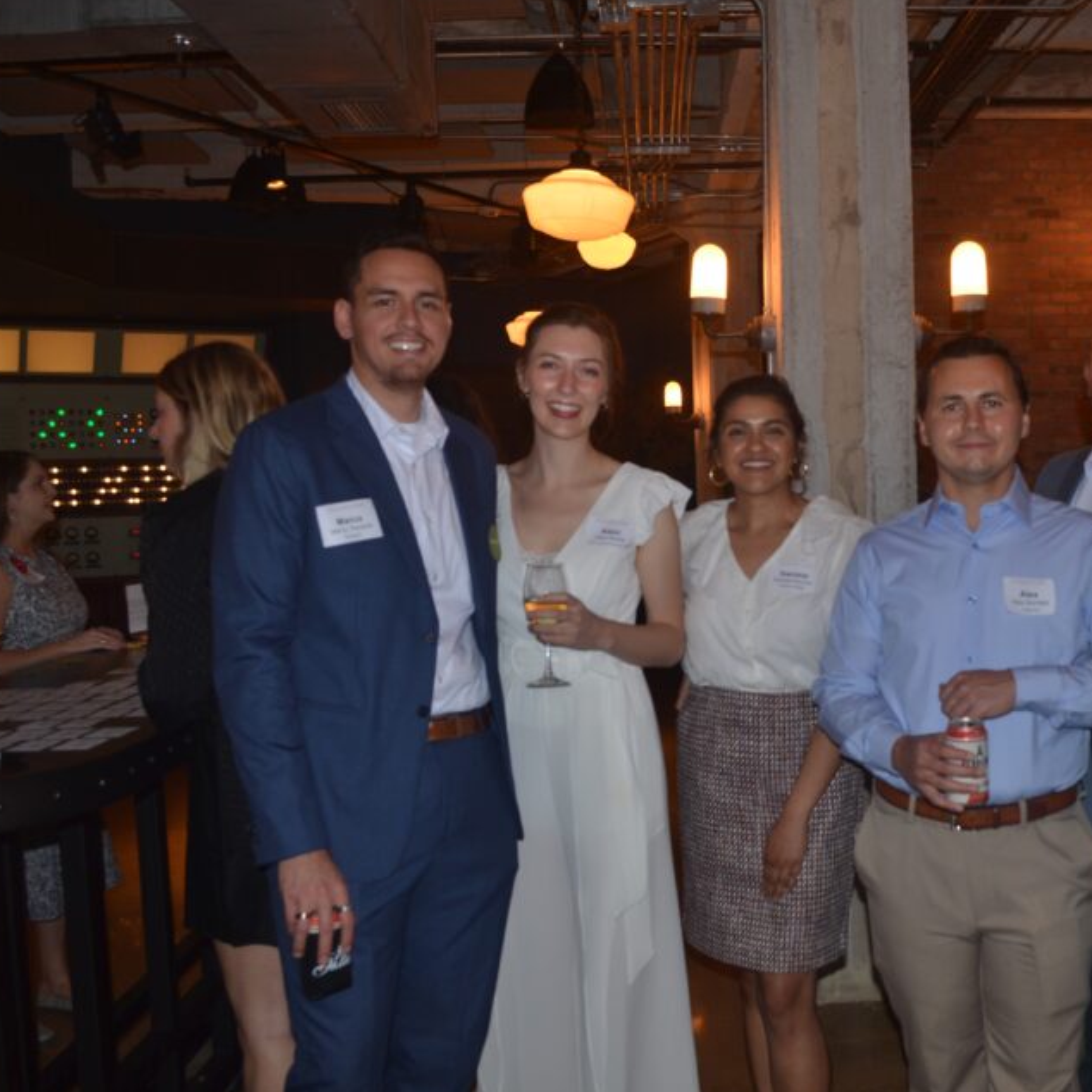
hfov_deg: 44.3
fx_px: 1321
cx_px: 718
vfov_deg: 44.9
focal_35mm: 37
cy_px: 537
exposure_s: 1/60
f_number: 4
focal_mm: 18
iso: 320
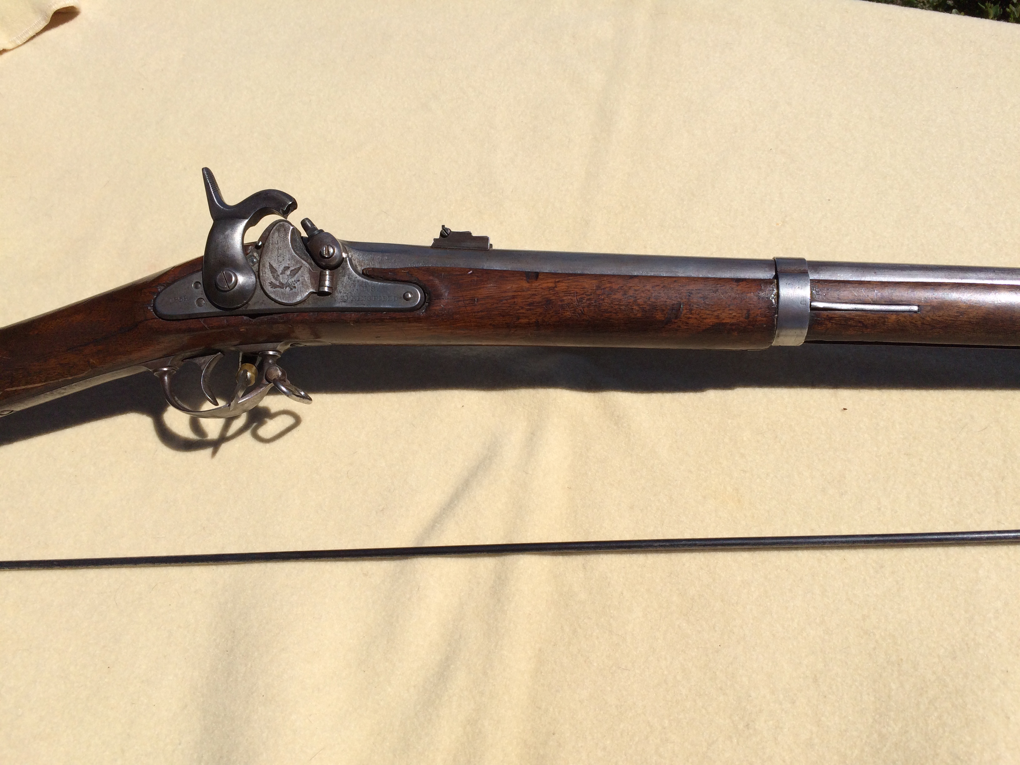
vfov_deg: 48.2
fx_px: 855
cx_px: 510
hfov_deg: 61.7
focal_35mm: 29
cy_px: 382
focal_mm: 4.15
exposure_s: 1/6849
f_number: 2.2
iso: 40
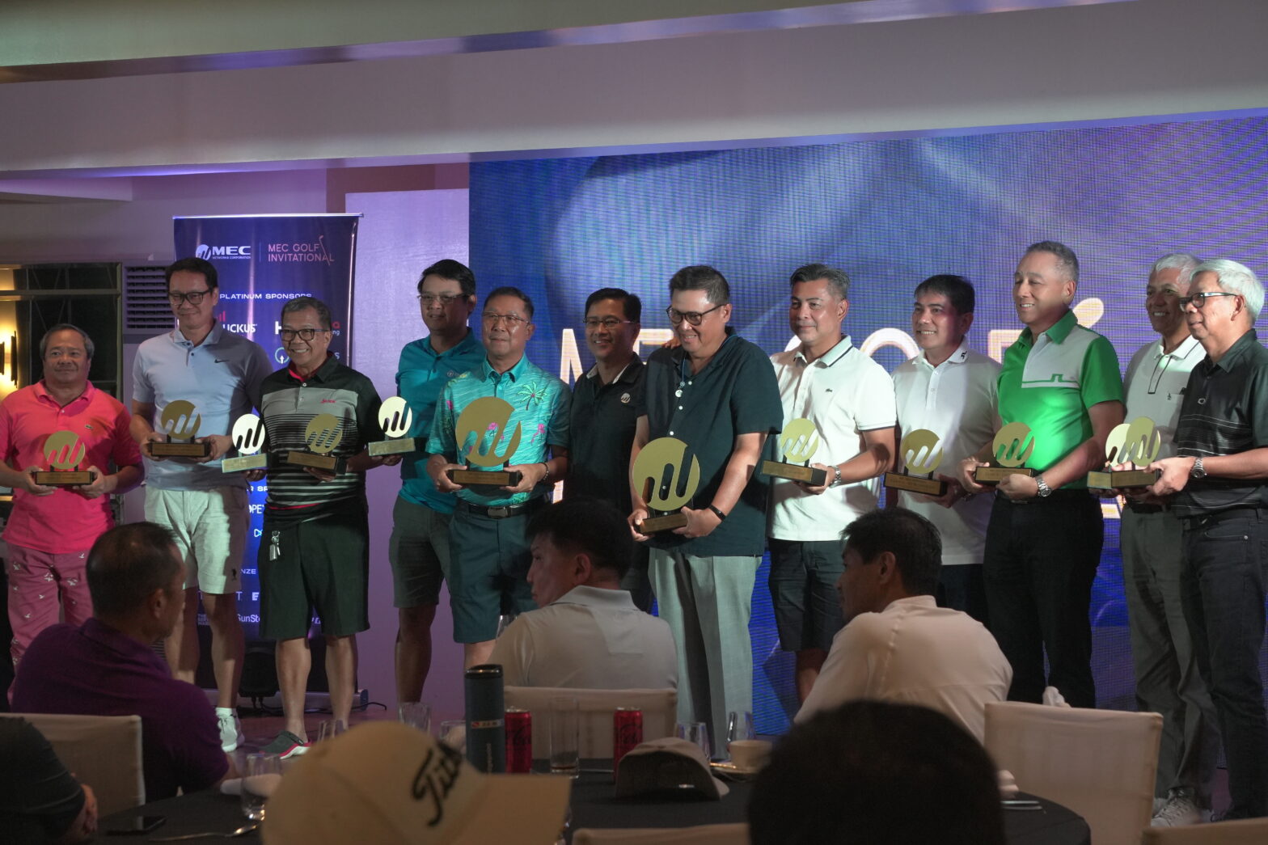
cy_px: 422
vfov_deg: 16.5
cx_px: 634
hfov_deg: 24.6
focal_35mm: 82
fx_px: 2905
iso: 2000
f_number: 7.1
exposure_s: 1/160
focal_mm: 55
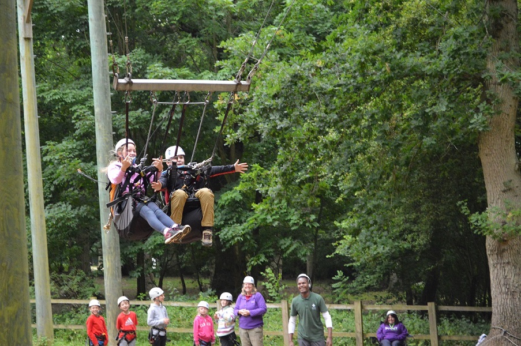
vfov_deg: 16.5
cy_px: 173
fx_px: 1193
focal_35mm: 82
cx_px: 260
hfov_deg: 24.6
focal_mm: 55
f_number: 5.6
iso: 3200
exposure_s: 1/320
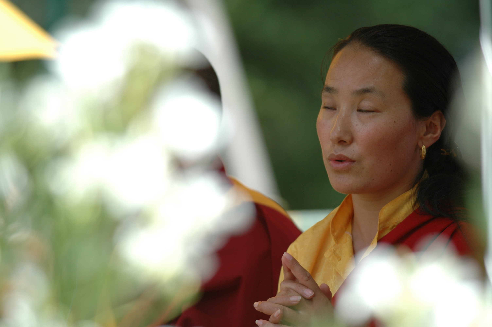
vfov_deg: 3.0
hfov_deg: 4.6
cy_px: 164
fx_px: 6144
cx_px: 246
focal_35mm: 450
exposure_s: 1/640
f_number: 4
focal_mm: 300
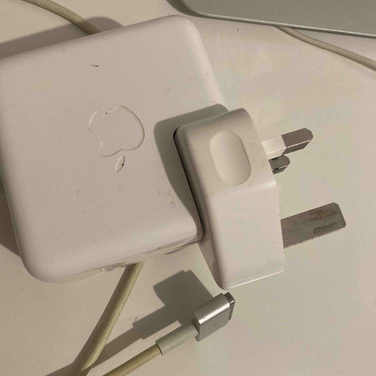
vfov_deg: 48.4
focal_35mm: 34
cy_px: 197
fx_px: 418
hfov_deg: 48.4
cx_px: 186
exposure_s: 1/60
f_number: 1.8
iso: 200
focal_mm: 3.99
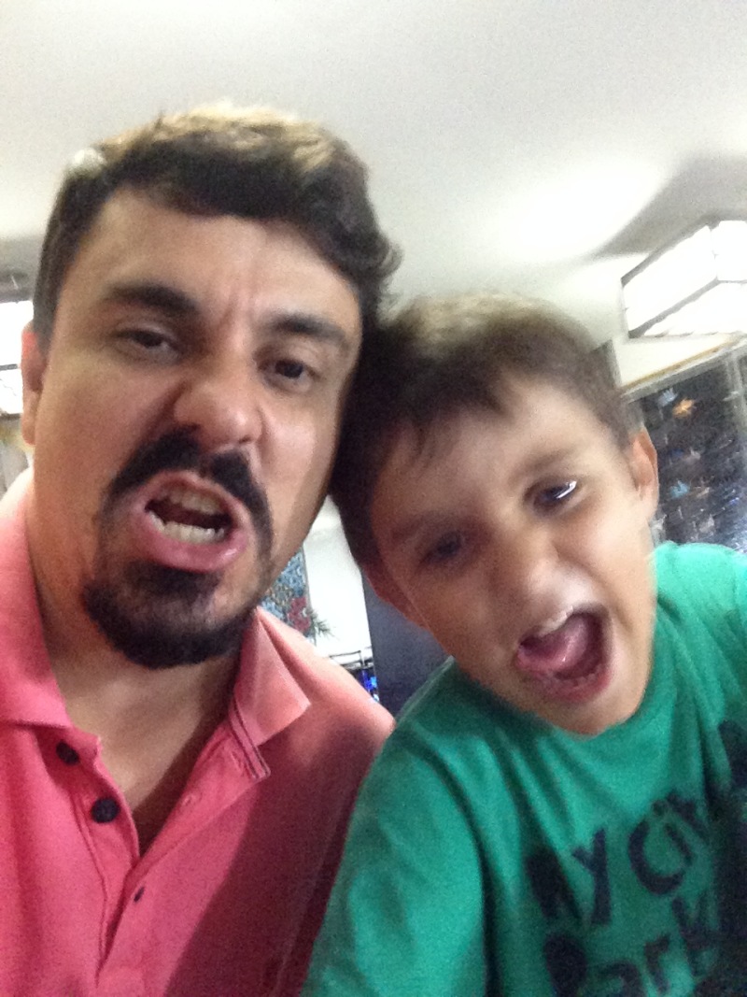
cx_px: 374
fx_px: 950
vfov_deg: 55.4
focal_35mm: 33
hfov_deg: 42.9
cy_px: 498
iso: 640
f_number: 2.4
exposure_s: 1/15
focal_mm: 2.15
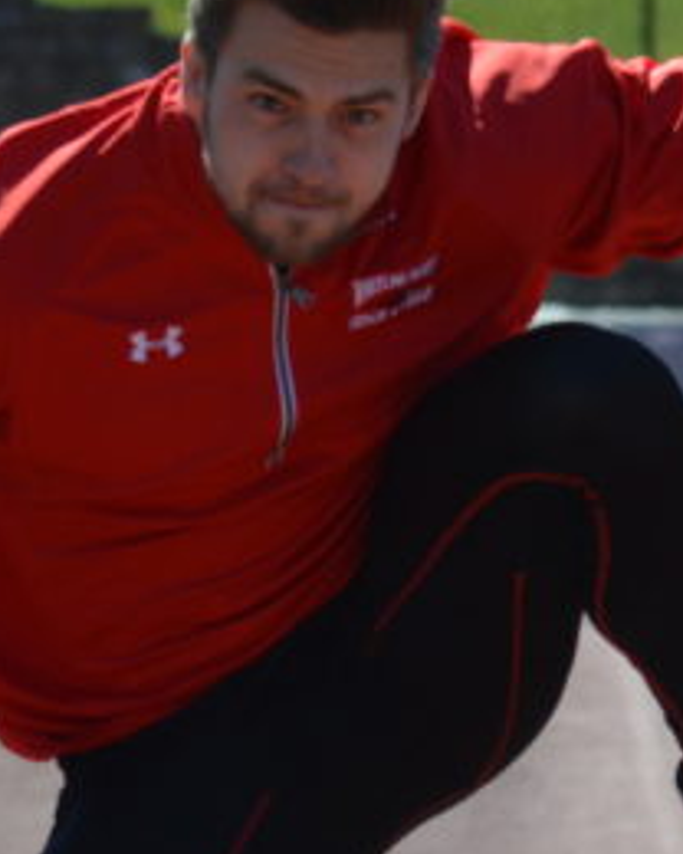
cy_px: 412
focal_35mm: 691
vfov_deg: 2.8
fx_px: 17460
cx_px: 578
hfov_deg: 2.2
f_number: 5.6
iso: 400
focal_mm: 116
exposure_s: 1/1600
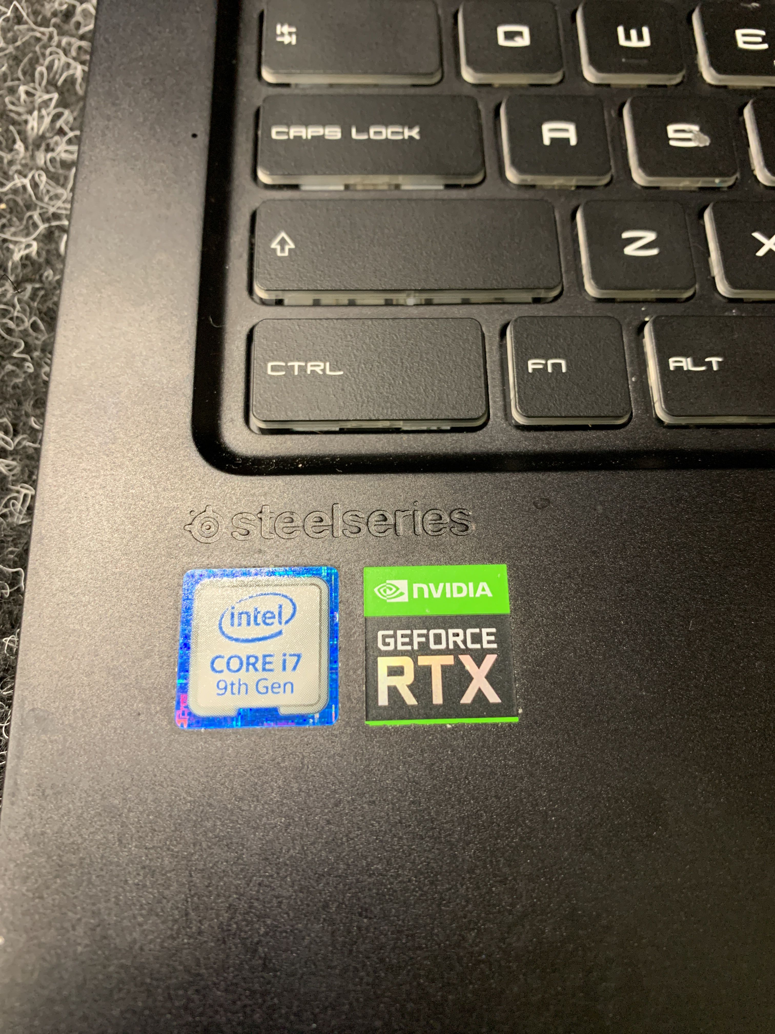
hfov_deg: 53.1
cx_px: 388
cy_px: 517
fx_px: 776
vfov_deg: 67.3
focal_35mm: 26
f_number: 1.8
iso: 400
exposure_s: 1/52
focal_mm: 4.25
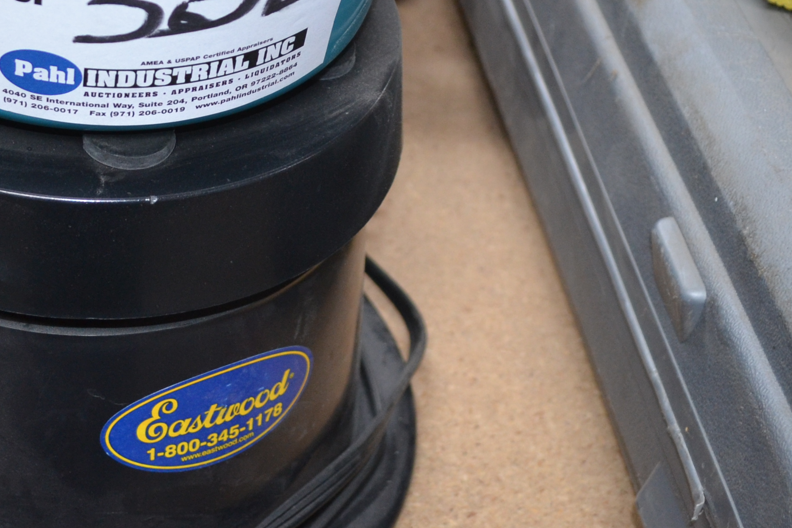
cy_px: 98
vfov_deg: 19.8
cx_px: 158
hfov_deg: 29.0
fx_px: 1496
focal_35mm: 68
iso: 500
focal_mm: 18
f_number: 3.5
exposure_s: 1/60
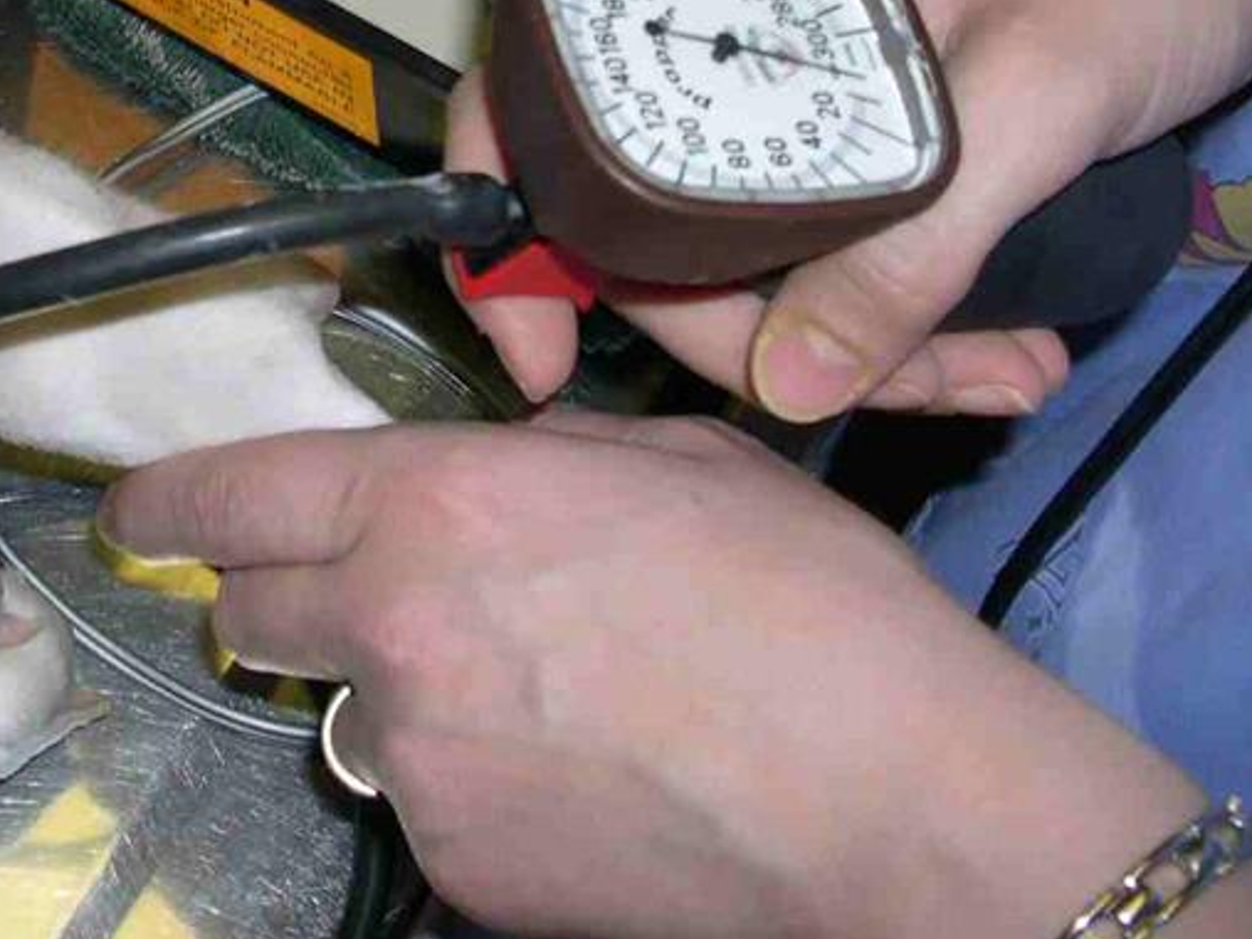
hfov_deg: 25.3
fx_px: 2712
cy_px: 35
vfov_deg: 19.2
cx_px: 146
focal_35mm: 75
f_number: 7.6
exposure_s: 1/30
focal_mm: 8
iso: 100
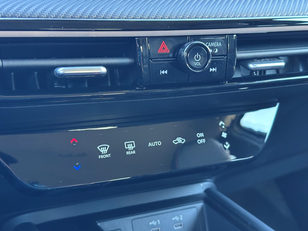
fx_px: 427
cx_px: 154
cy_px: 116
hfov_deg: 39.7
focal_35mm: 48
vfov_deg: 30.3
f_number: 1.78
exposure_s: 1/40
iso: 320
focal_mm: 6.86
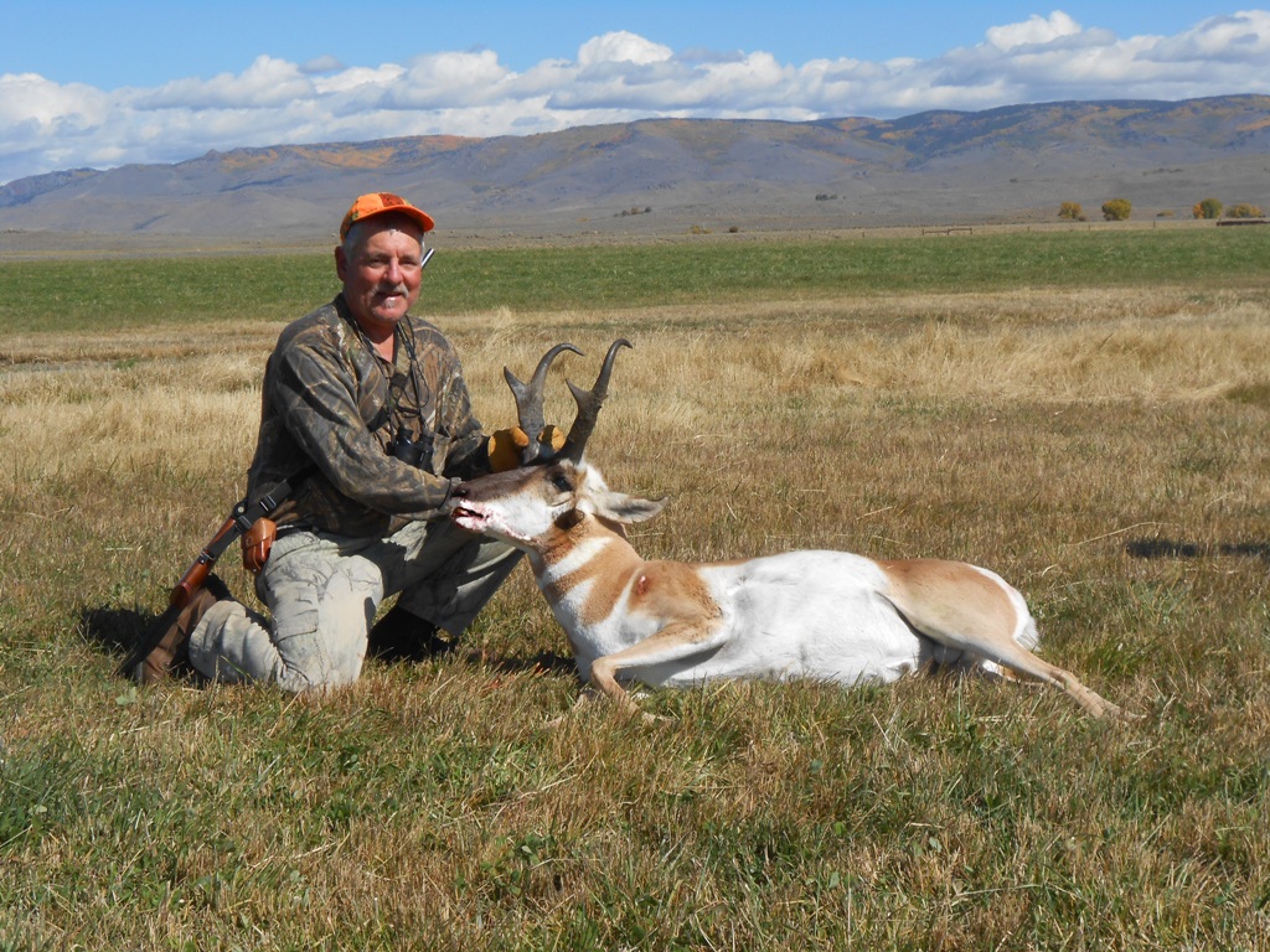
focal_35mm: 63
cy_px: 476
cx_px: 635
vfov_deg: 23.3
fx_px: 2311
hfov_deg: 30.7
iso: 80
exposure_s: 1/640
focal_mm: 11.3
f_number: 5.6
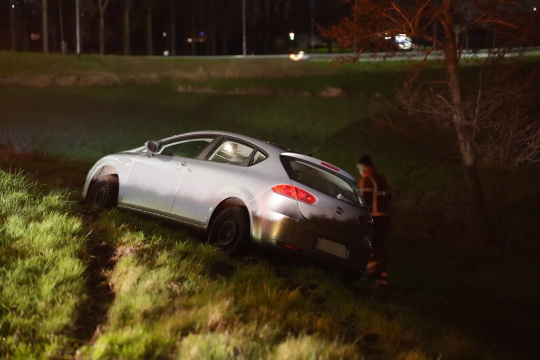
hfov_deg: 21.2
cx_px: 270
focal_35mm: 96
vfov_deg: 14.3
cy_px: 180
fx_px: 1441
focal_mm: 96
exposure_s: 1/25
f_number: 2.8
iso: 12800
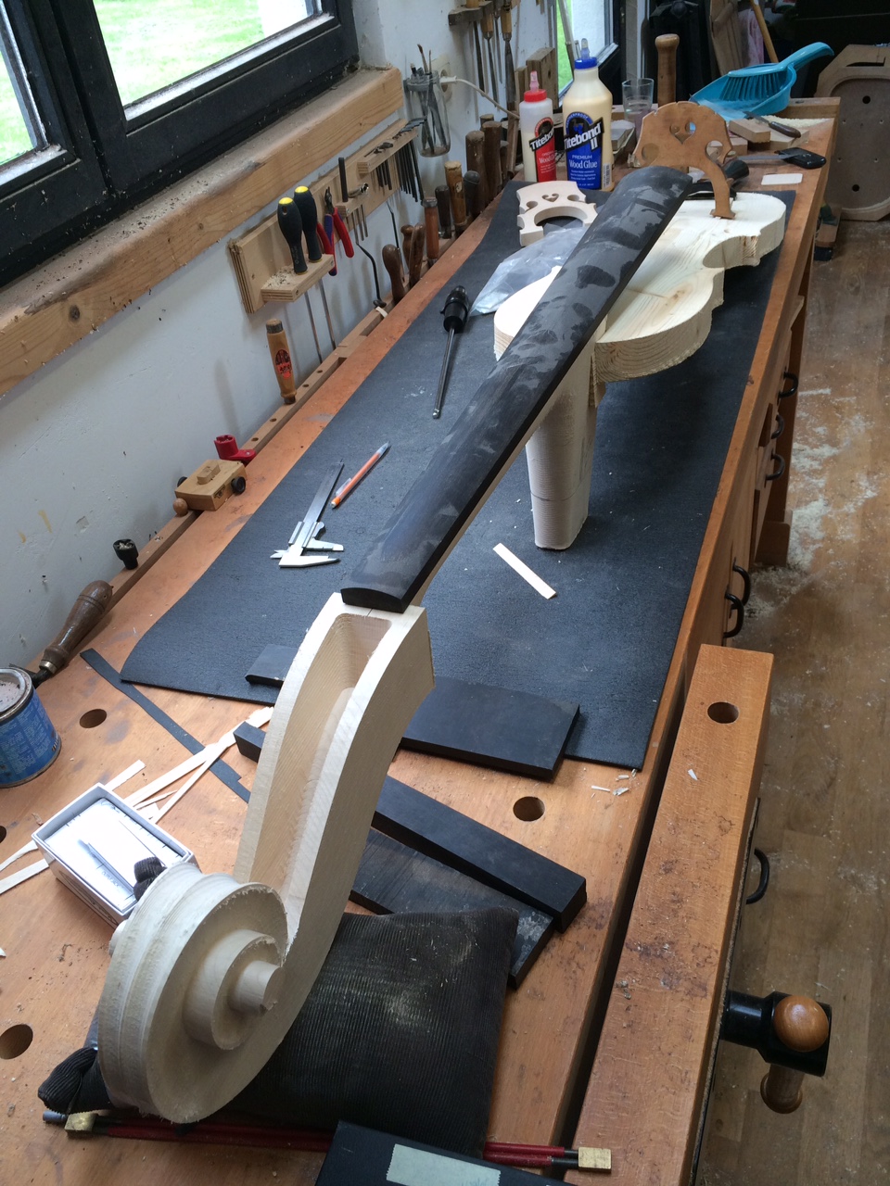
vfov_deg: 60.0
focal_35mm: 30
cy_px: 593
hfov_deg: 46.8
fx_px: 1028
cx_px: 445
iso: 64
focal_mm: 4.12
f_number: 2.2
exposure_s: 1/120
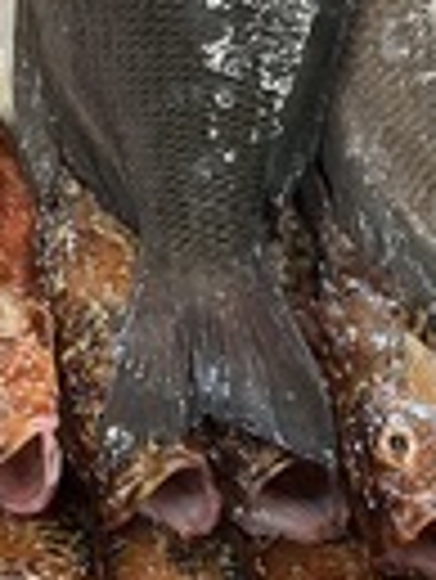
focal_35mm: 101
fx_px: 1693
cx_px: 146
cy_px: 602
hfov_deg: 14.6
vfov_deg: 18.8
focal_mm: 5.1
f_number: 1.6
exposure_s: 1/60
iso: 200
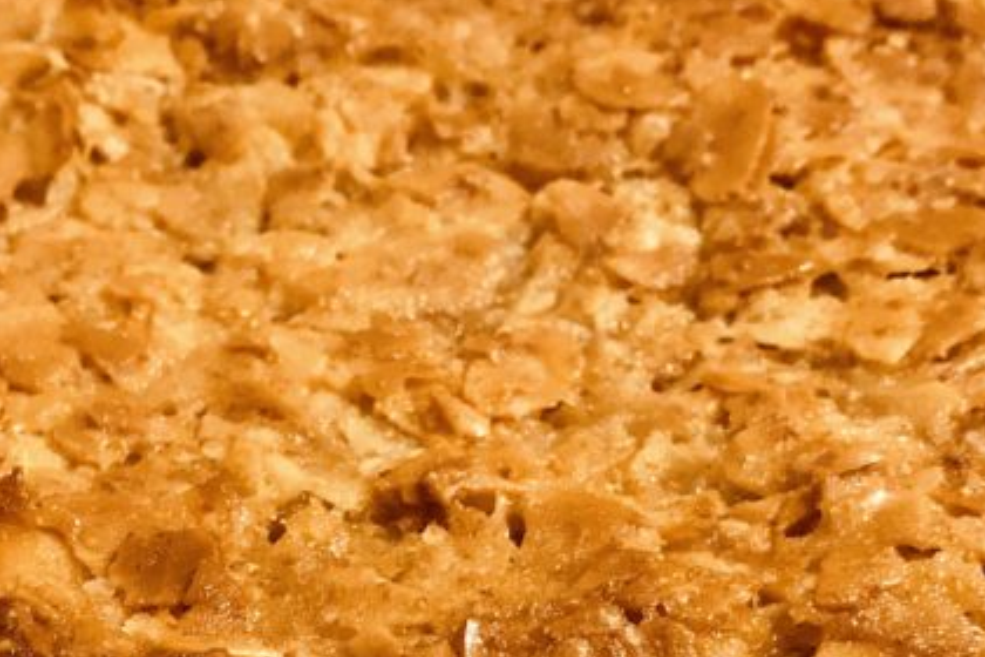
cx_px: 392
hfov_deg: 28.4
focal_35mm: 71
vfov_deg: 18.7
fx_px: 1942
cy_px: 659
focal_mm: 3.99
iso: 100
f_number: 1.8
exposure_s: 1/4
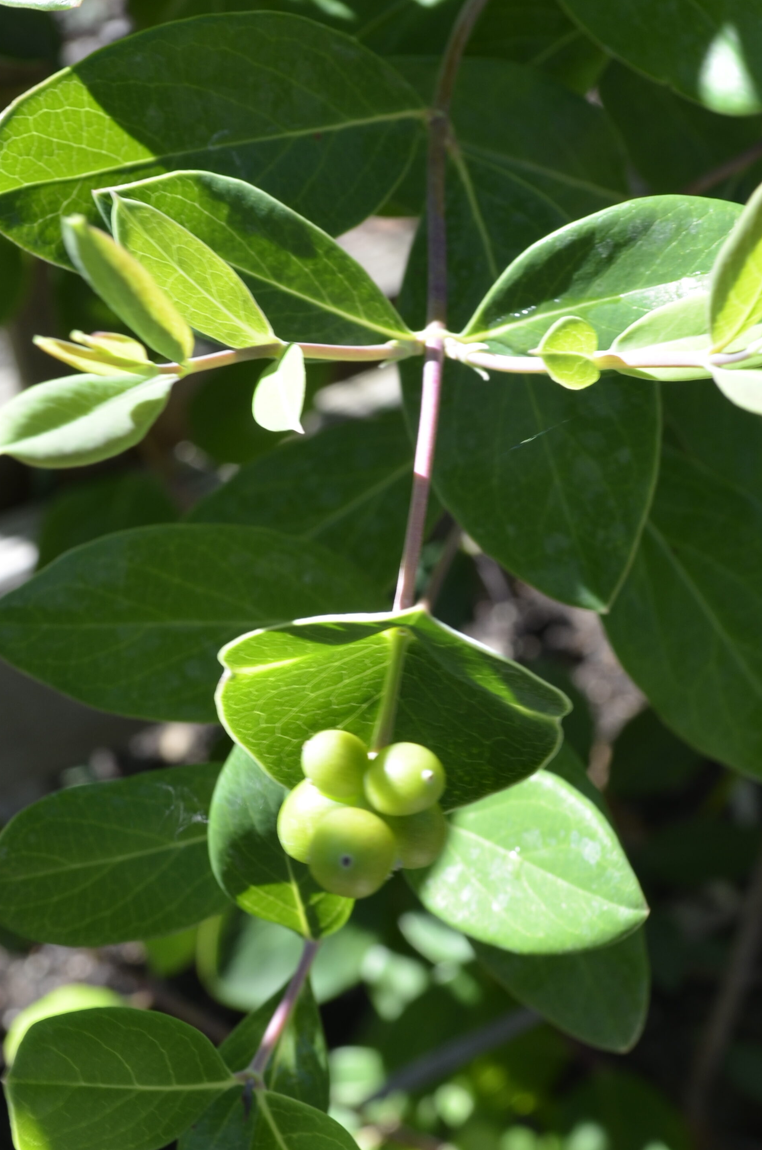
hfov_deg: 18.8
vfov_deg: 28.1
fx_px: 2296
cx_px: 449
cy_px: 639
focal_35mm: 72
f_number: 8
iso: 125
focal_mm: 28
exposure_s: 1/60
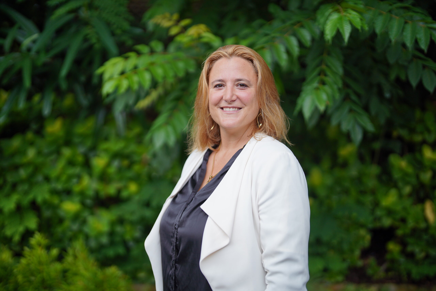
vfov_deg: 27.0
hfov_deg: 39.6
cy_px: 146
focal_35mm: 50
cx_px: 218
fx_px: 606
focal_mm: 50
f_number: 1.2
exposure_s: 1/2500
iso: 100
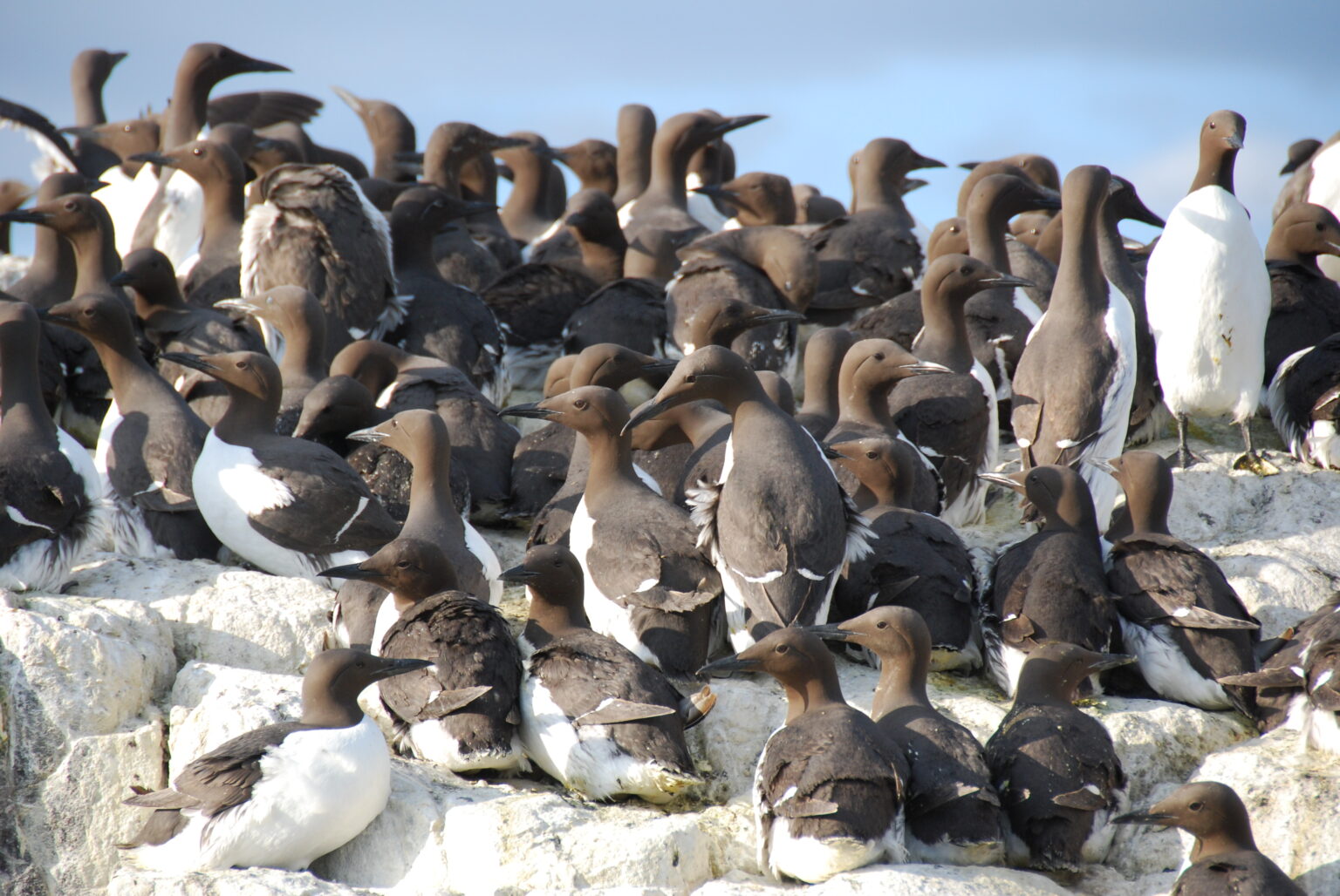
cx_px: 670
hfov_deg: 6.9
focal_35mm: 300
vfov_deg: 4.6
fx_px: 11179
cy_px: 448
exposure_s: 1/500
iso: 360
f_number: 5.6
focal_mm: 200
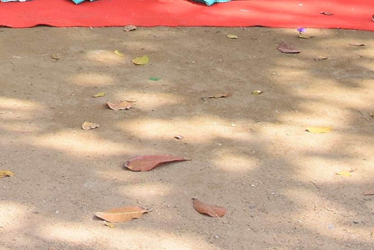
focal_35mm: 194
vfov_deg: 6.9
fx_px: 2016
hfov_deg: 10.3
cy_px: -245
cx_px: -154
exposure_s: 1/125
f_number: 13
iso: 400
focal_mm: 24
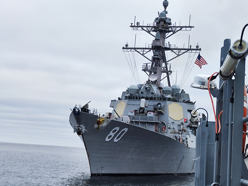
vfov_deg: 56.8
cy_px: 96
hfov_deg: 71.6
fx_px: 172
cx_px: 129
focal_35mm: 24
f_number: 1.69
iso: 69
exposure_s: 1/100
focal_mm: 7.01
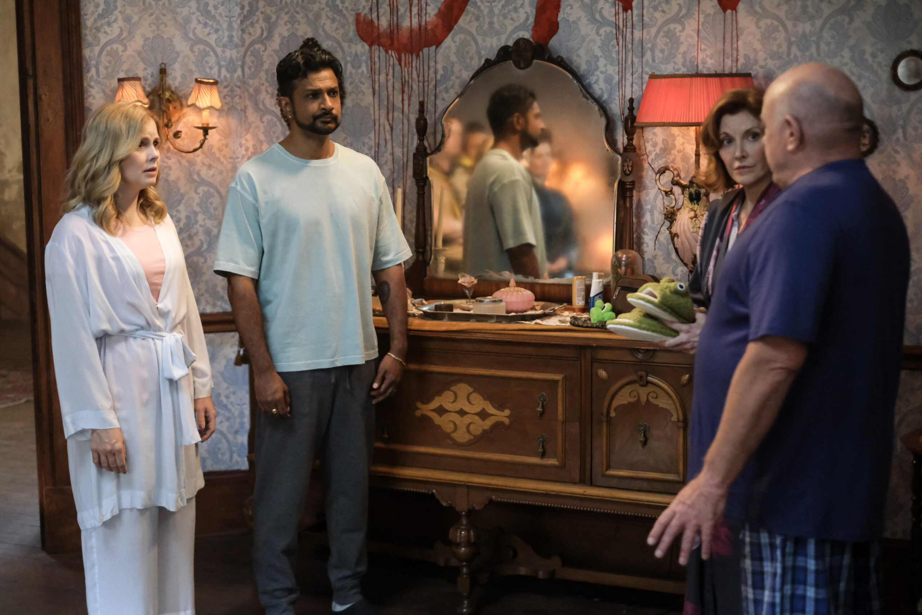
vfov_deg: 25.5
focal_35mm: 53
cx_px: 461
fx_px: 1357
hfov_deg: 37.5
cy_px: 308
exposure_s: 1/125
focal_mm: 35
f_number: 1.6
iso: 6400
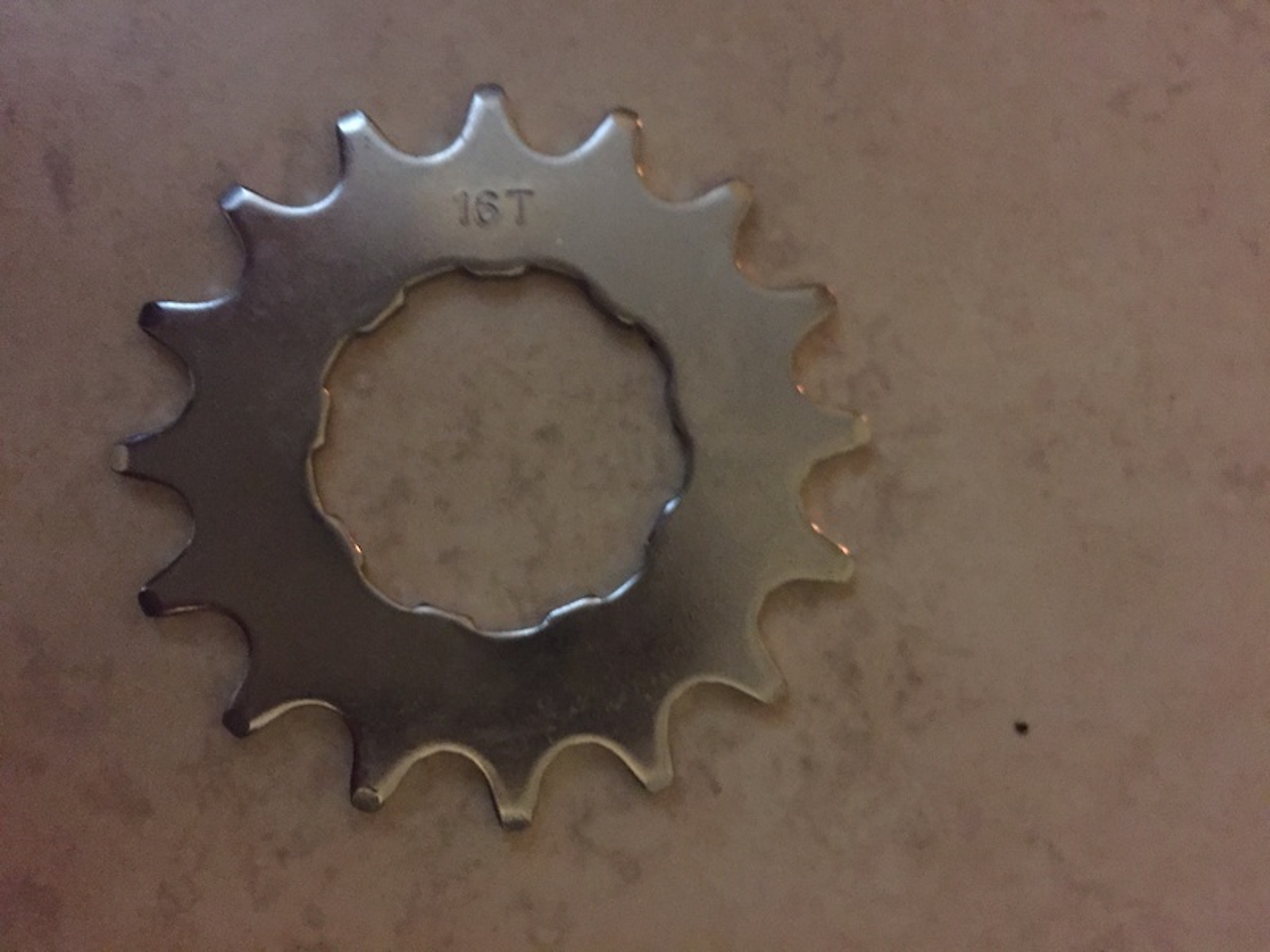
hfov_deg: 61.7
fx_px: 1064
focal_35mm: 29
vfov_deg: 48.2
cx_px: 635
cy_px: 476
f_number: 2.2
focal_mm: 4.15
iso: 800
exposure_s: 1/15
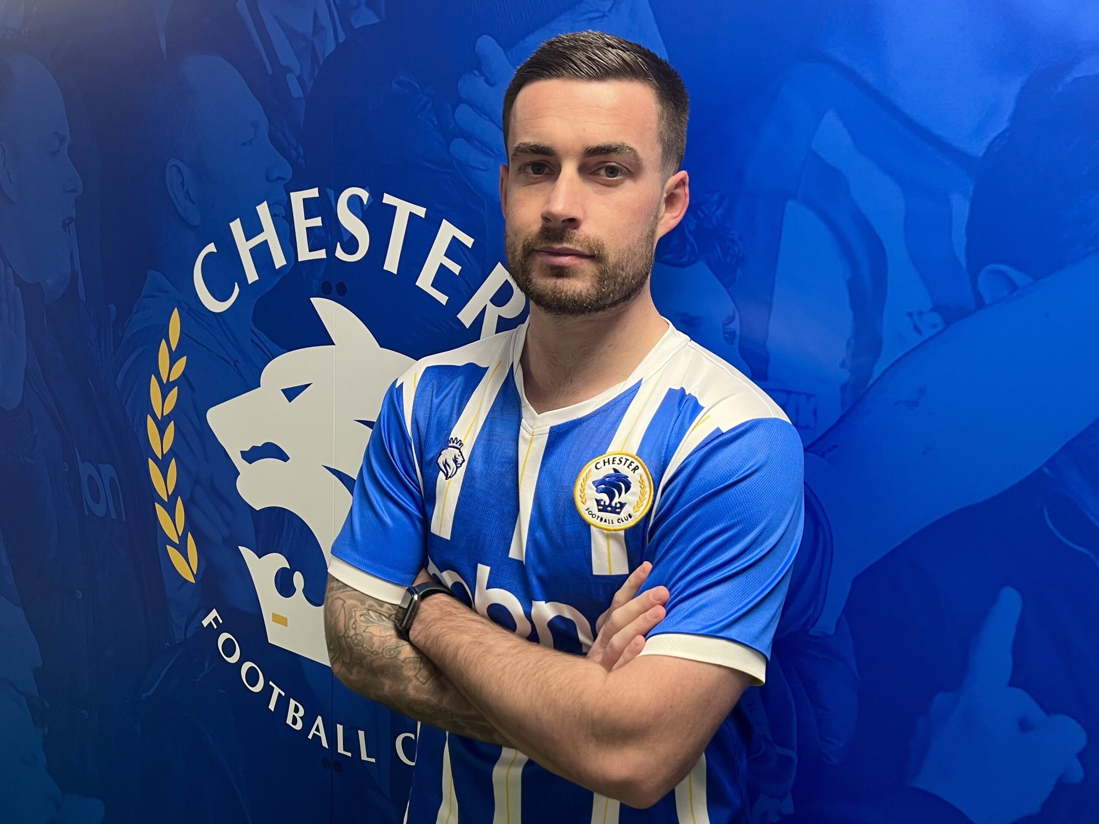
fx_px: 825
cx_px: 550
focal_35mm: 26
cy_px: 412
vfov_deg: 53.1
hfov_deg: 67.3
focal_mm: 5.1
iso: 80
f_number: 1.6
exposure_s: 1/50
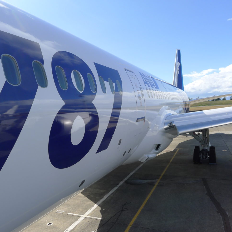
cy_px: 118
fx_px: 220
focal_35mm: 29
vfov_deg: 55.6
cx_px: 102
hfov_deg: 55.5
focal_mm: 5.1
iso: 80
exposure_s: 1/640
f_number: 4
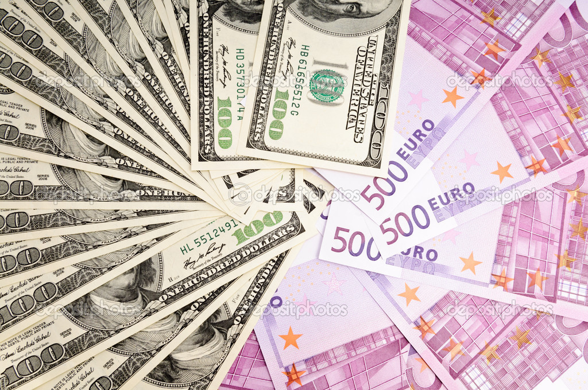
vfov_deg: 34.1
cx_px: 294
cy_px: 195
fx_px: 636
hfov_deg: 49.6
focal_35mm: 39
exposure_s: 1/250
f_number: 18
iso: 200
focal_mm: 26
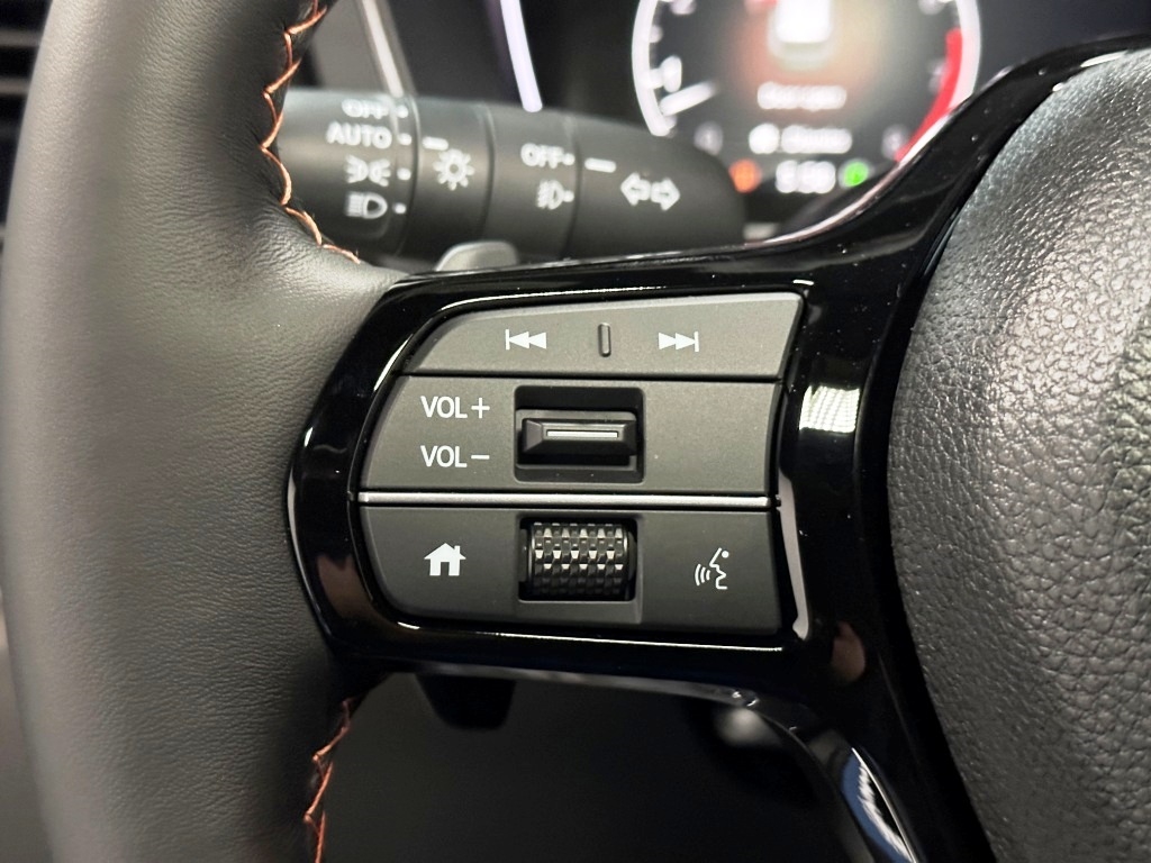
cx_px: 576
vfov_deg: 30.3
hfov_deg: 39.7
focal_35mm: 48
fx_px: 1596
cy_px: 432
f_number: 1.78
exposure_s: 1/24
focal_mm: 6.86
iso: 640
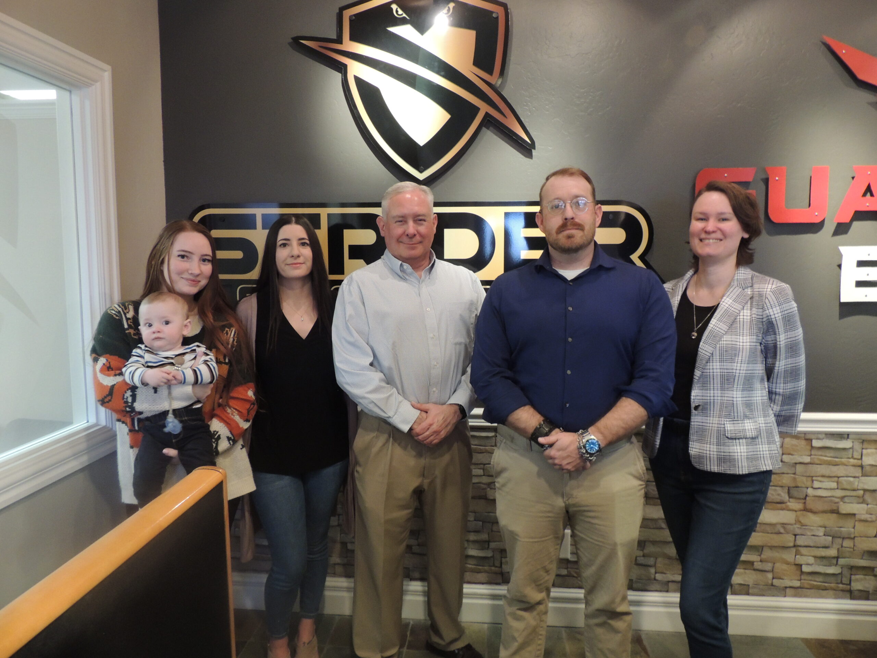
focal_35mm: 24
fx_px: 608
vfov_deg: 56.8
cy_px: 329
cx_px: 438
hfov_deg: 71.6
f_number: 3
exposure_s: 1/10
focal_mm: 4.3
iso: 400
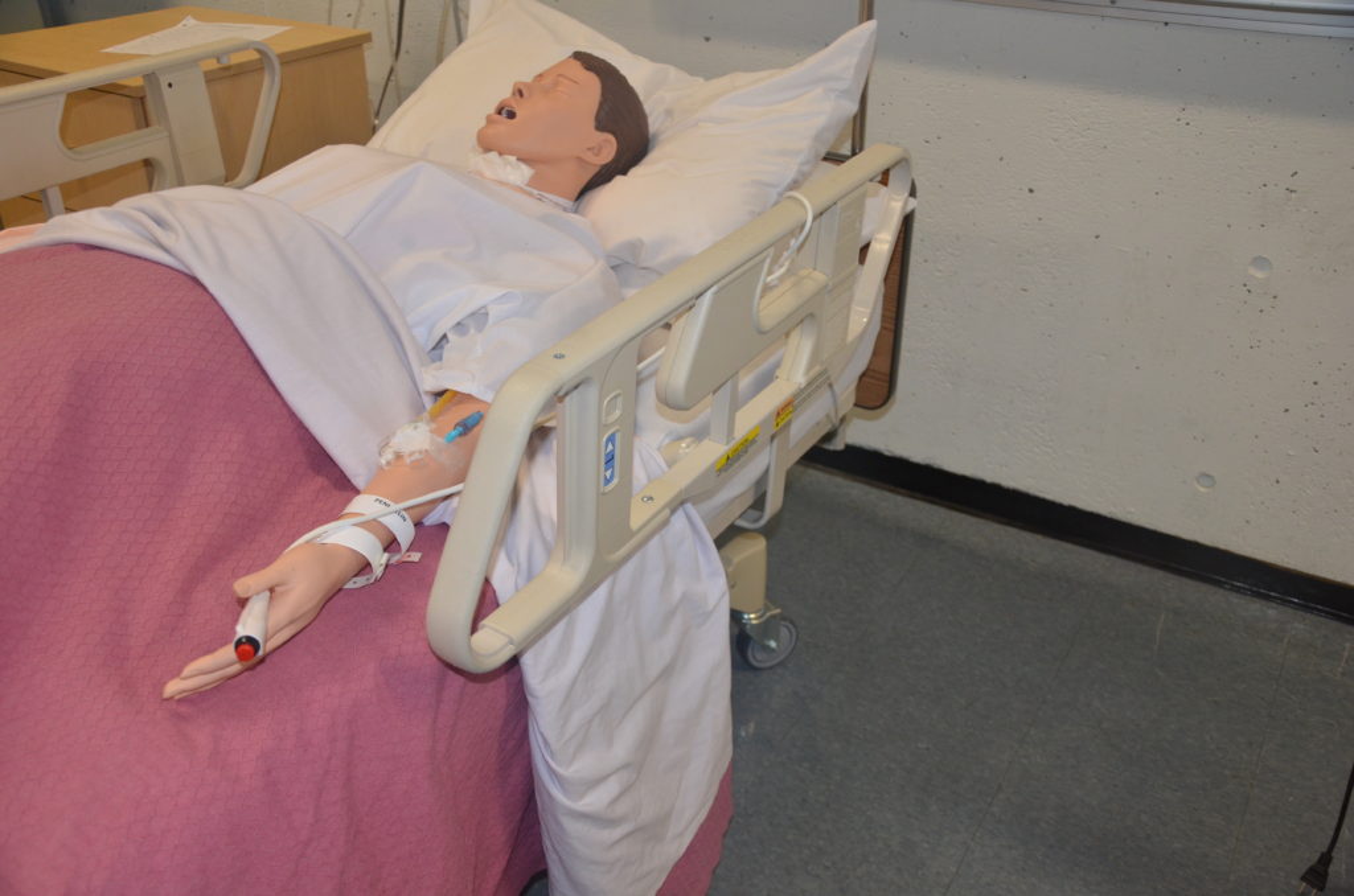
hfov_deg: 57.3
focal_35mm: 33
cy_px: 448
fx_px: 1238
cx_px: 677
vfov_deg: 39.8
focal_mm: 22
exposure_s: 1/60
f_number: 3.8
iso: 800
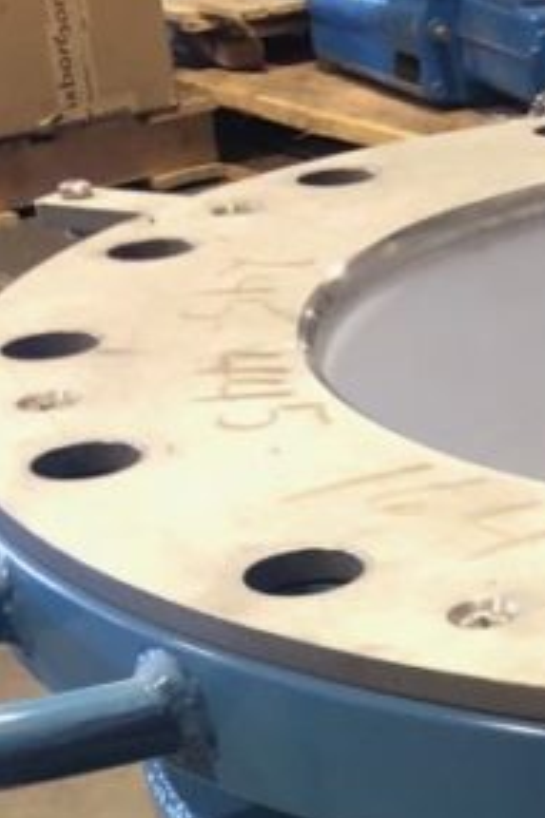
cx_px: 862
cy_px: 1246
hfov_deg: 12.4
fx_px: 2364
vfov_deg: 17.5
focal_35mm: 104
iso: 80
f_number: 1.8
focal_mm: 3.99
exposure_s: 1/15
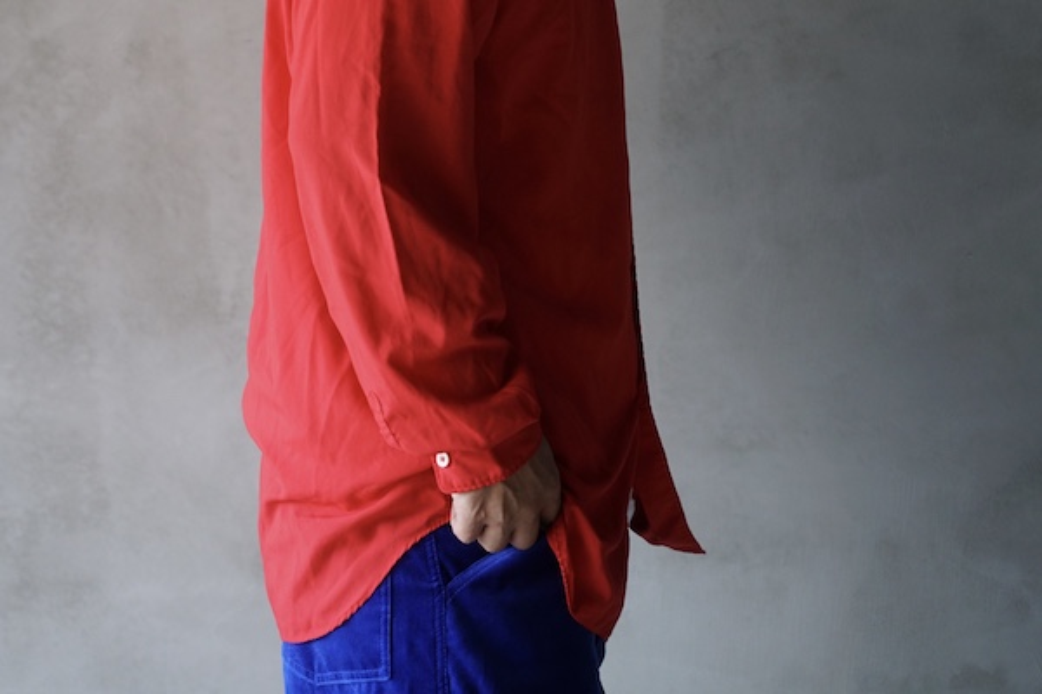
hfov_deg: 19.5
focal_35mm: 105
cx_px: 521
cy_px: 347
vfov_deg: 13.0
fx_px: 3039
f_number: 4
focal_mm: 105
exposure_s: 1/160
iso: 1000
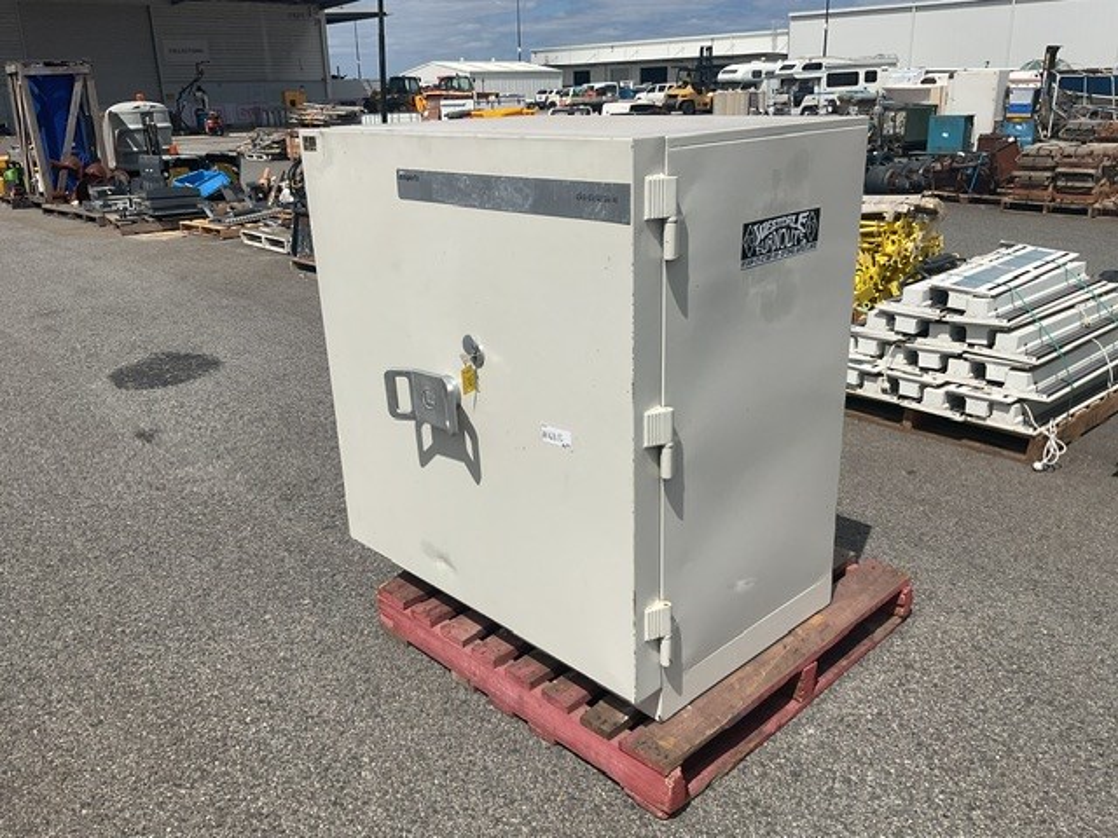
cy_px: 419
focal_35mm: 29
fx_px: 937
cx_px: 559
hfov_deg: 61.7
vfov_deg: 48.2
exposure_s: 1/5263
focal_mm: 3
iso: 16
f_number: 1.8
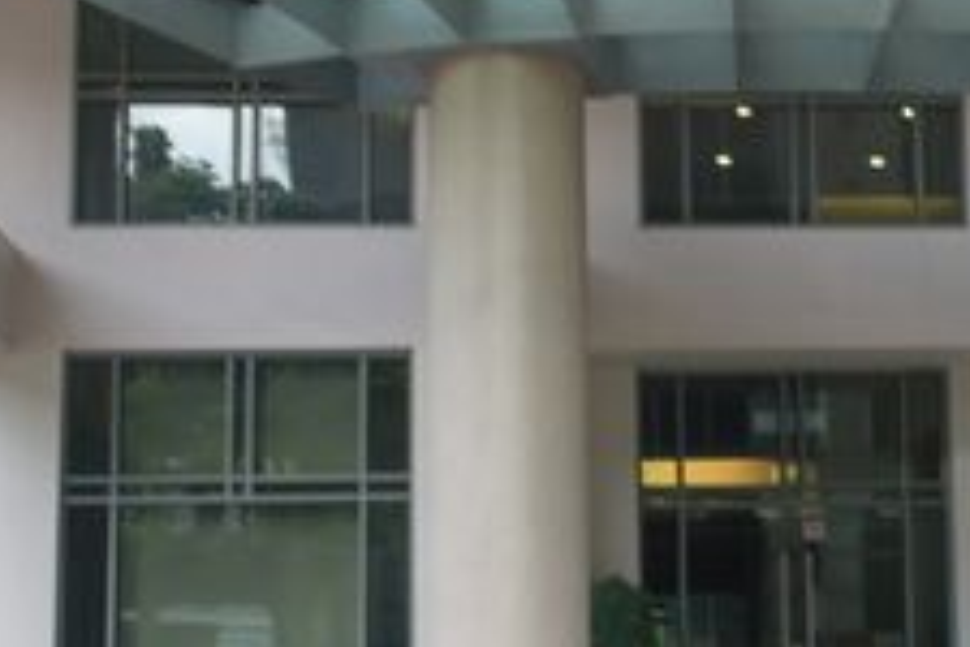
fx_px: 2155
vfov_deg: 17.1
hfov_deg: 25.1
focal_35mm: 80
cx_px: 716
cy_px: 319
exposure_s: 1/50
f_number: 4
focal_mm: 20
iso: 100
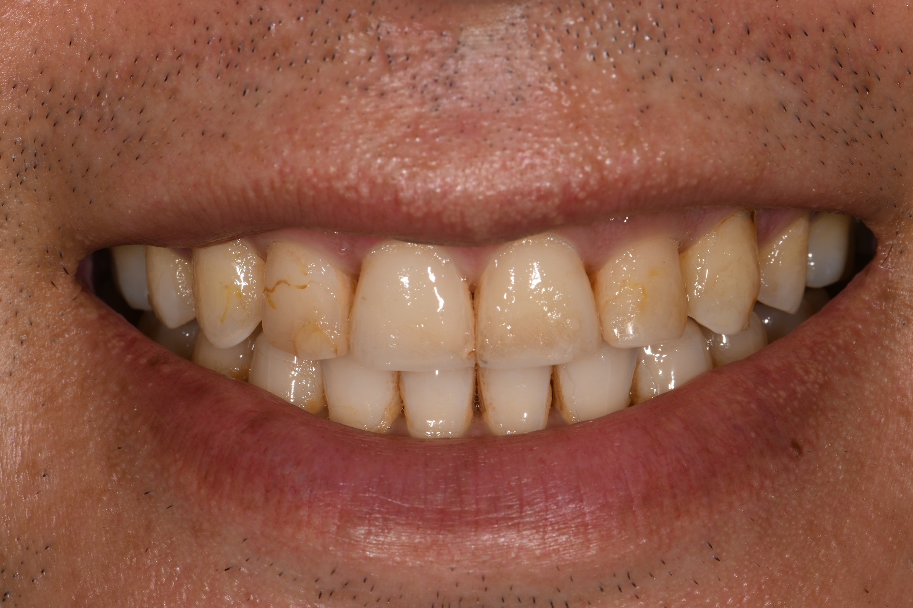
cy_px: 304
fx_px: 3195
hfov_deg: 16.3
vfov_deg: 10.9
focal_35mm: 126
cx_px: 456
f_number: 32
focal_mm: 105
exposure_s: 1/200
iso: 200
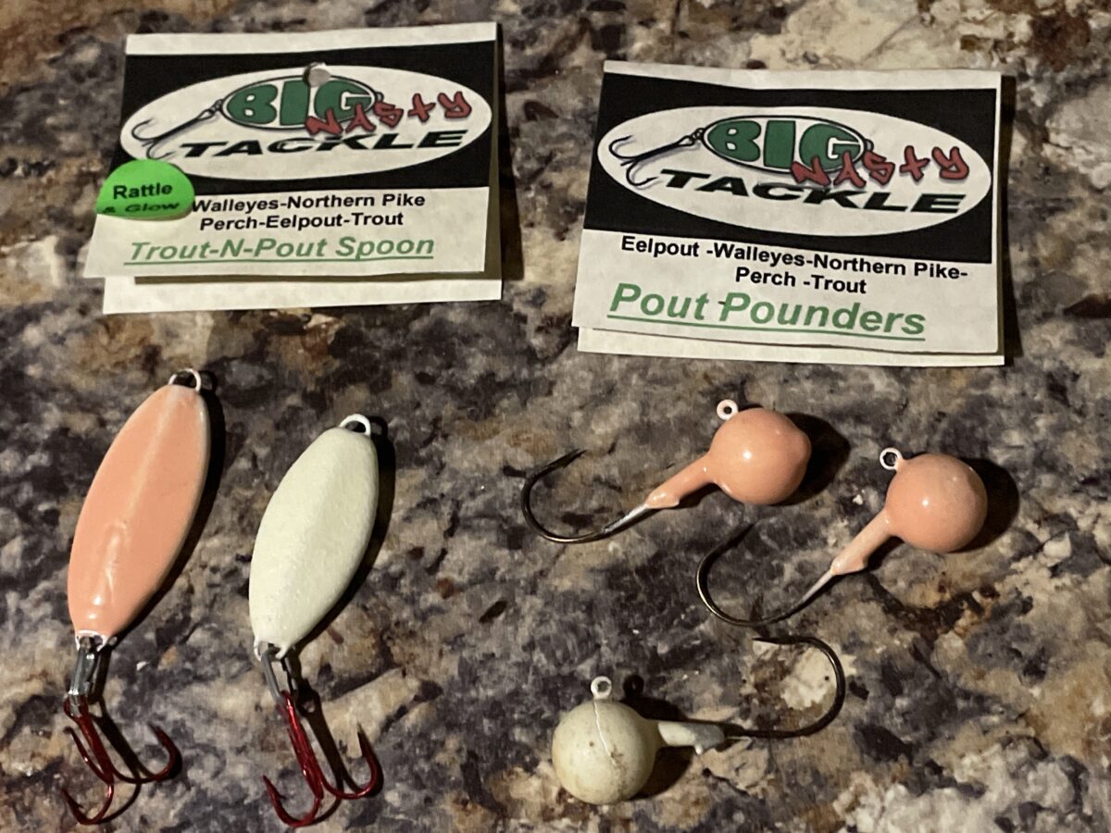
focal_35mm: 52
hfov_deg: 36.8
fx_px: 1669
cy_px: 416
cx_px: 556
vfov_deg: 28.0
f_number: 1.6
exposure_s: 1/31
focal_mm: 4.2
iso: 640
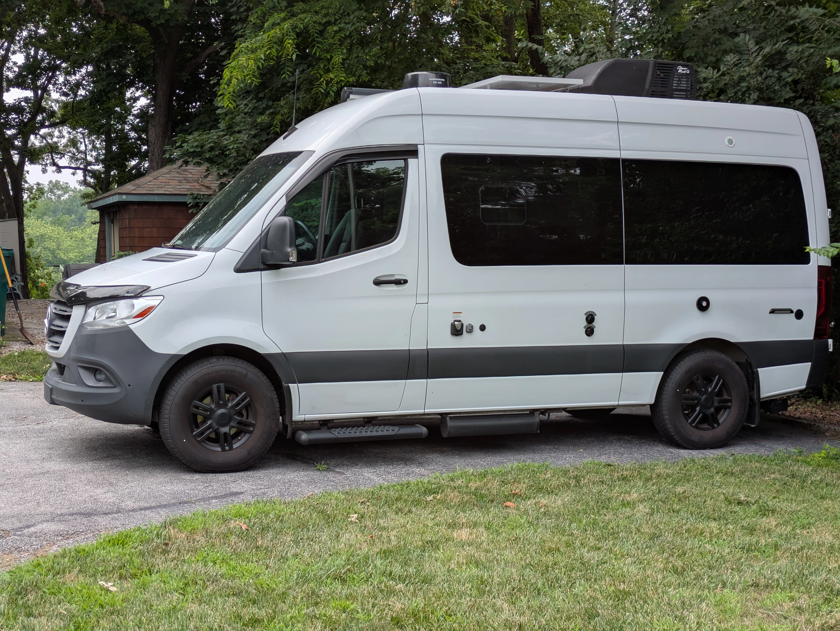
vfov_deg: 28.6
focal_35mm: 51
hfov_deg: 37.5
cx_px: 420
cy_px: 316
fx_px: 1238
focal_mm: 5.43
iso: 44
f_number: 1.89
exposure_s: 1/1024
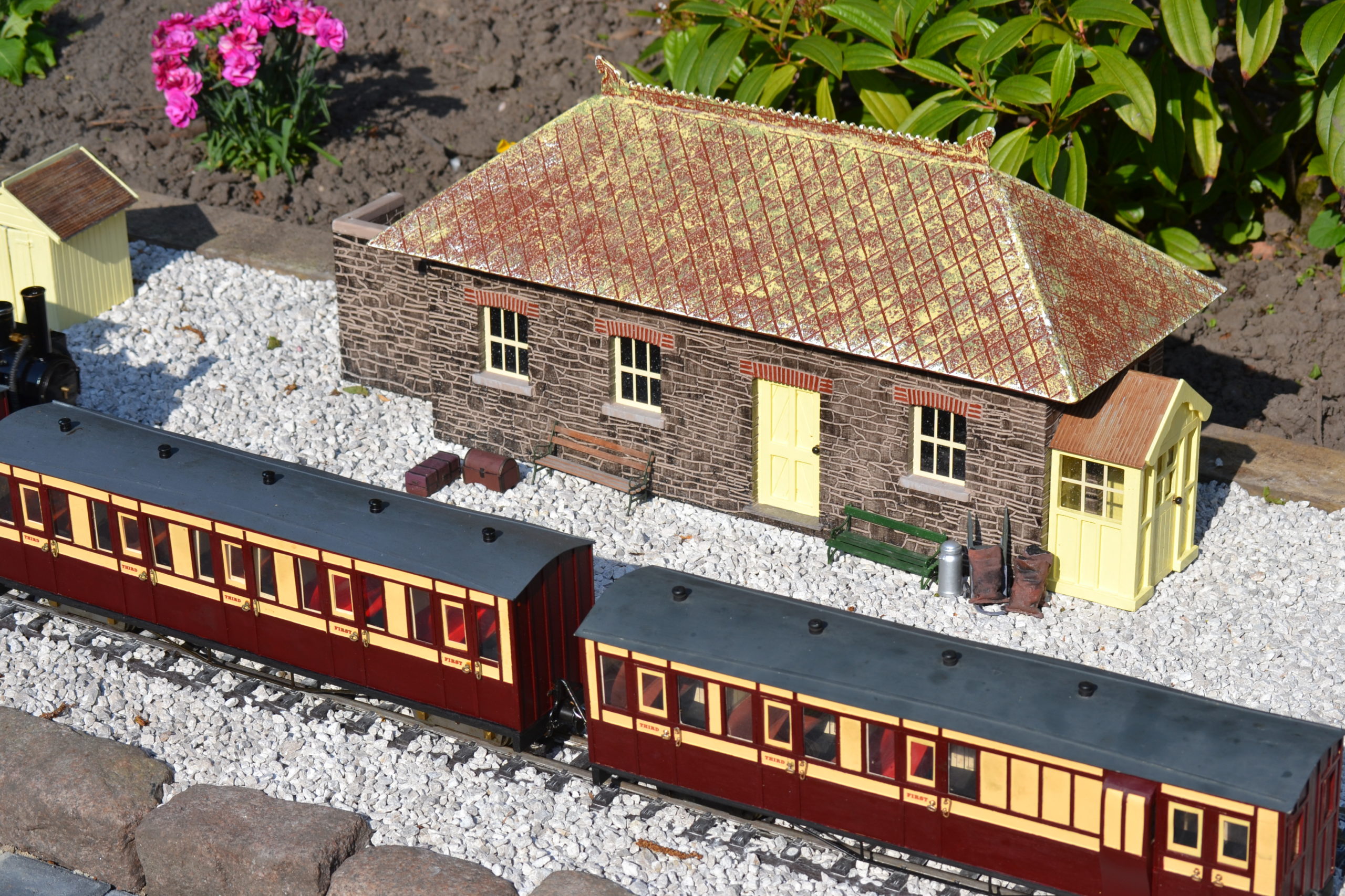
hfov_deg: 24.6
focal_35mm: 82
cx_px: 672
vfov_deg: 16.6
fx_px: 3082
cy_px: 448
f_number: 8
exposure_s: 1/250
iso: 100
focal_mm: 55
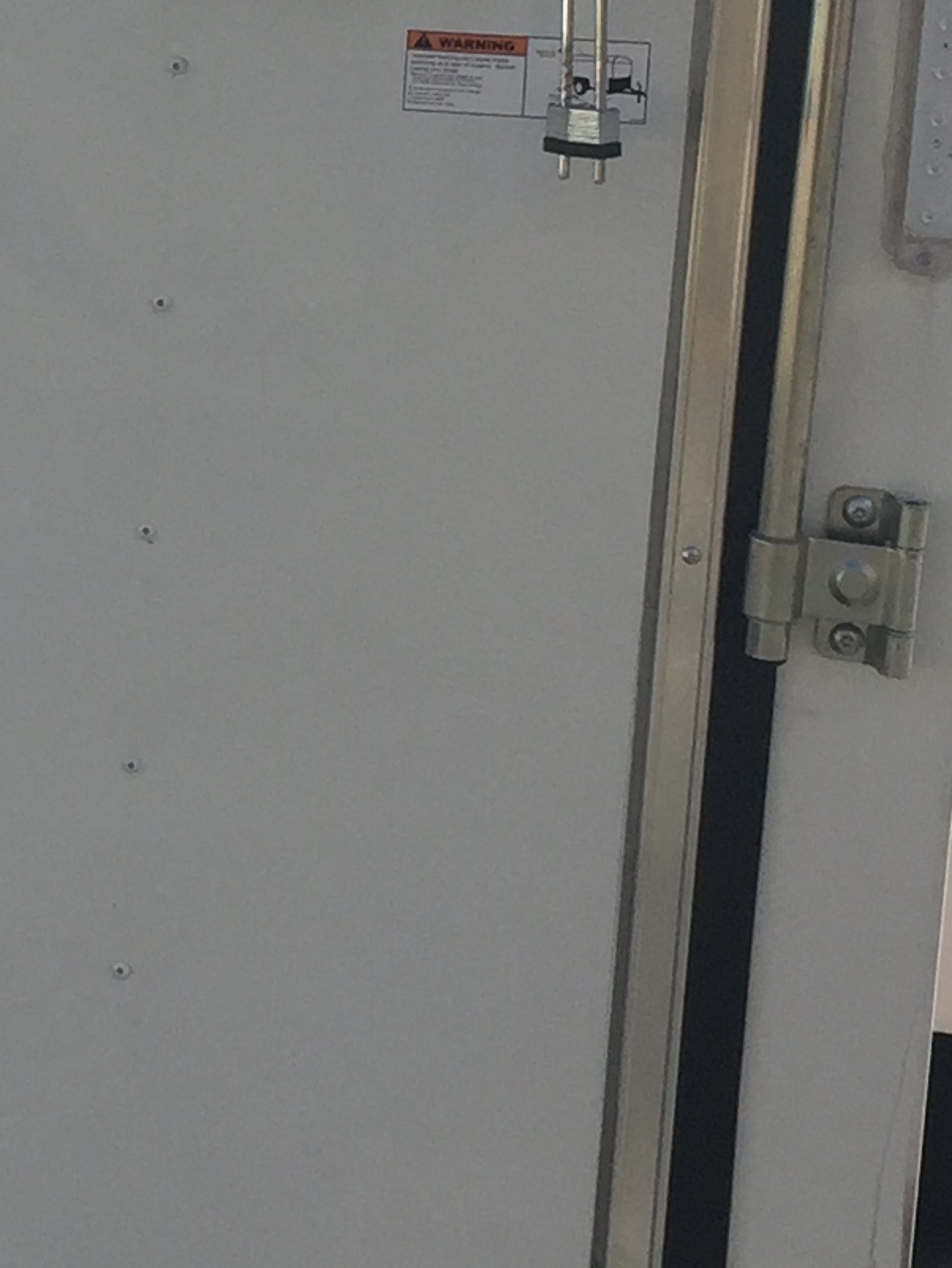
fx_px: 4325
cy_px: 168
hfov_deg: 12.0
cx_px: -511
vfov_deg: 16.5
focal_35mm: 118
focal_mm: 4.15
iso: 32
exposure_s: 1/1799
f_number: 2.2
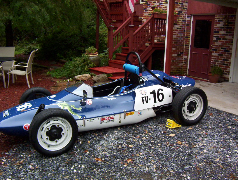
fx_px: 248
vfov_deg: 39.8
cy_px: 90
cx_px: 119
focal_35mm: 36
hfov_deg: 51.2
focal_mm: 5.54
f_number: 2.76
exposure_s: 1/175
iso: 100
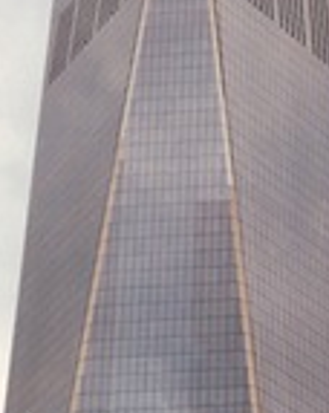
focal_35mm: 156
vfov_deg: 11.0
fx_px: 1903
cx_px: 228
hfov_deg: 9.9
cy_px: 897
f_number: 2.2
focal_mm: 4.15
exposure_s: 1/2481
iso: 25
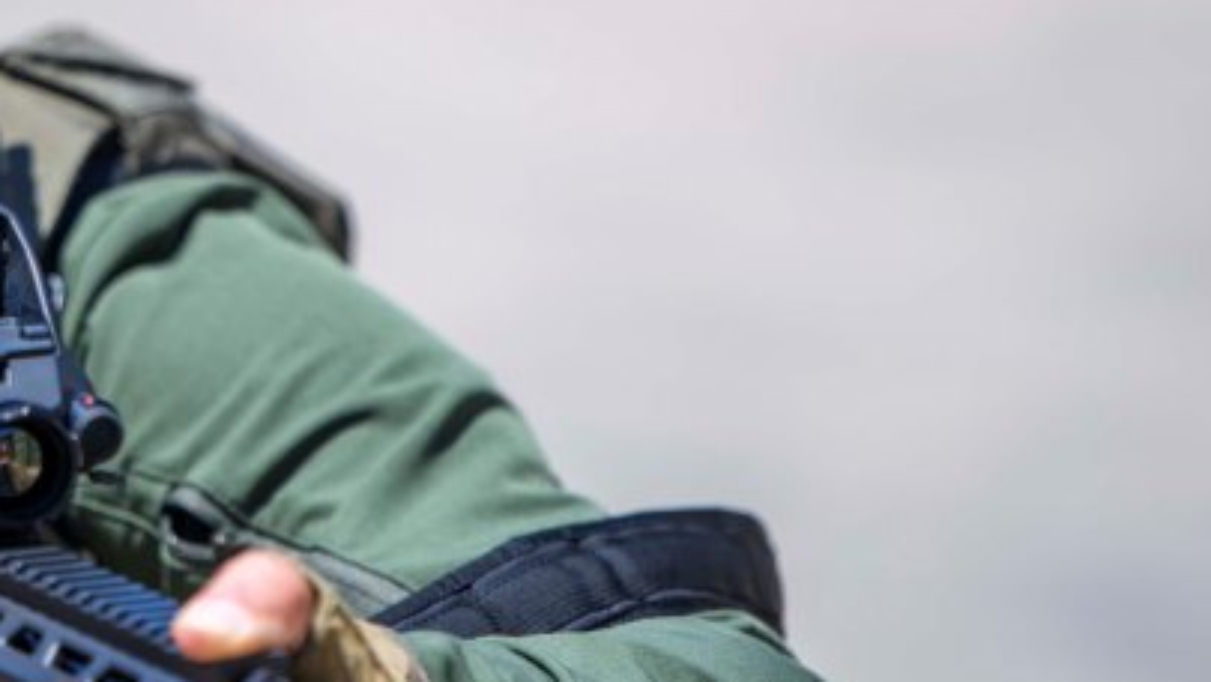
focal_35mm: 530
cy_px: 290
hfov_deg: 4.1
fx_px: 17022
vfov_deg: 2.3
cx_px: -242
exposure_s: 1/800
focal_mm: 200
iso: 31
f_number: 2.8
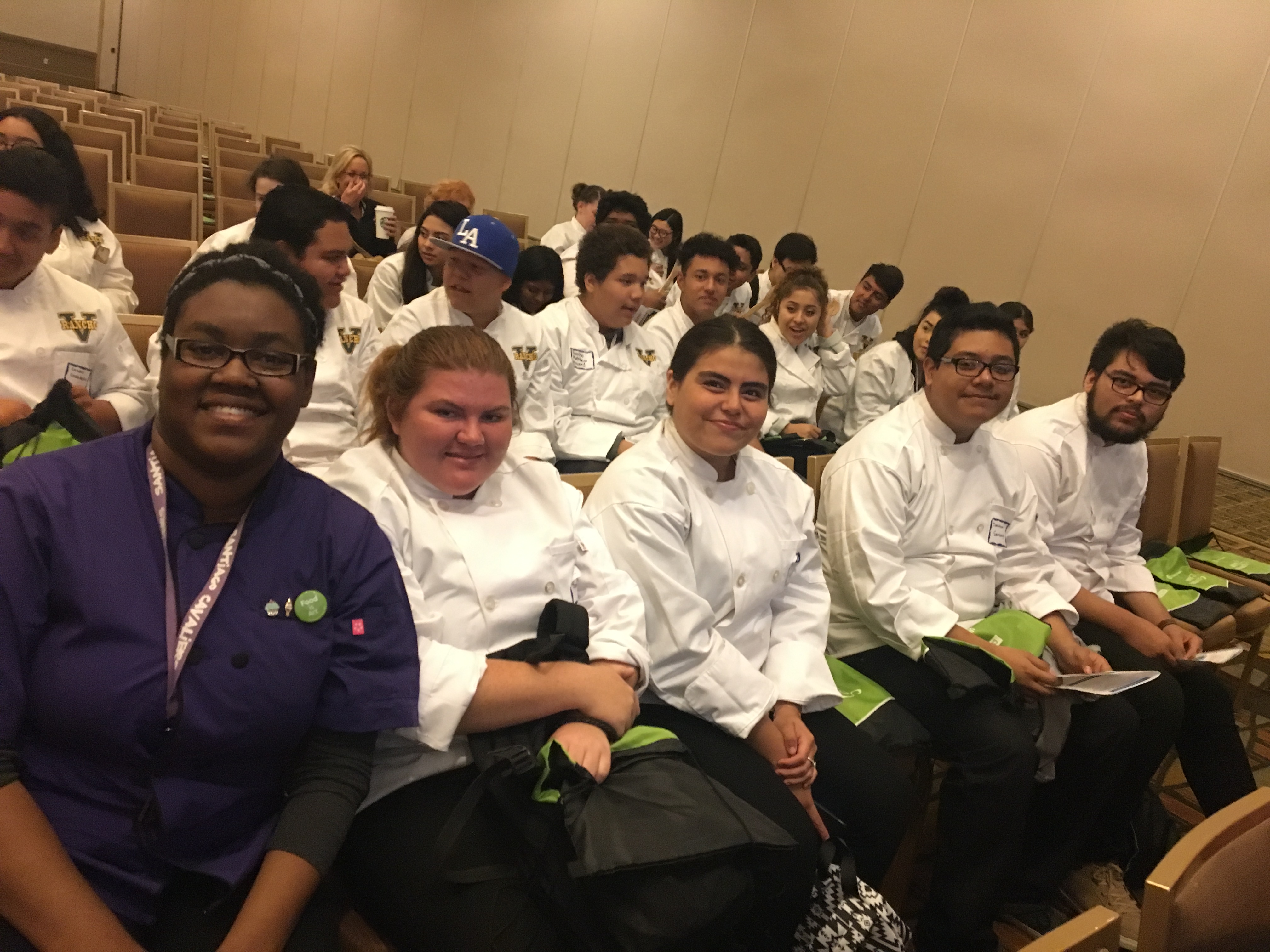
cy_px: 476
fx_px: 1064
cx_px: 635
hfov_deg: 61.7
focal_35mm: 29
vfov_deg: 48.2
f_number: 2.2
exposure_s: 1/15
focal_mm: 4.15
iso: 320
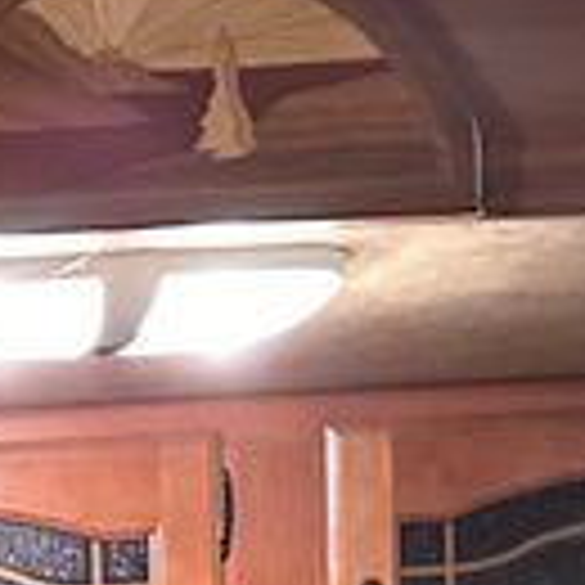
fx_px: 3193
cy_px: 1161
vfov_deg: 9.8
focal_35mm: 167
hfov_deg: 9.8
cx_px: -536
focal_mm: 6.86
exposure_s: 1/40
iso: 800
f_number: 1.78
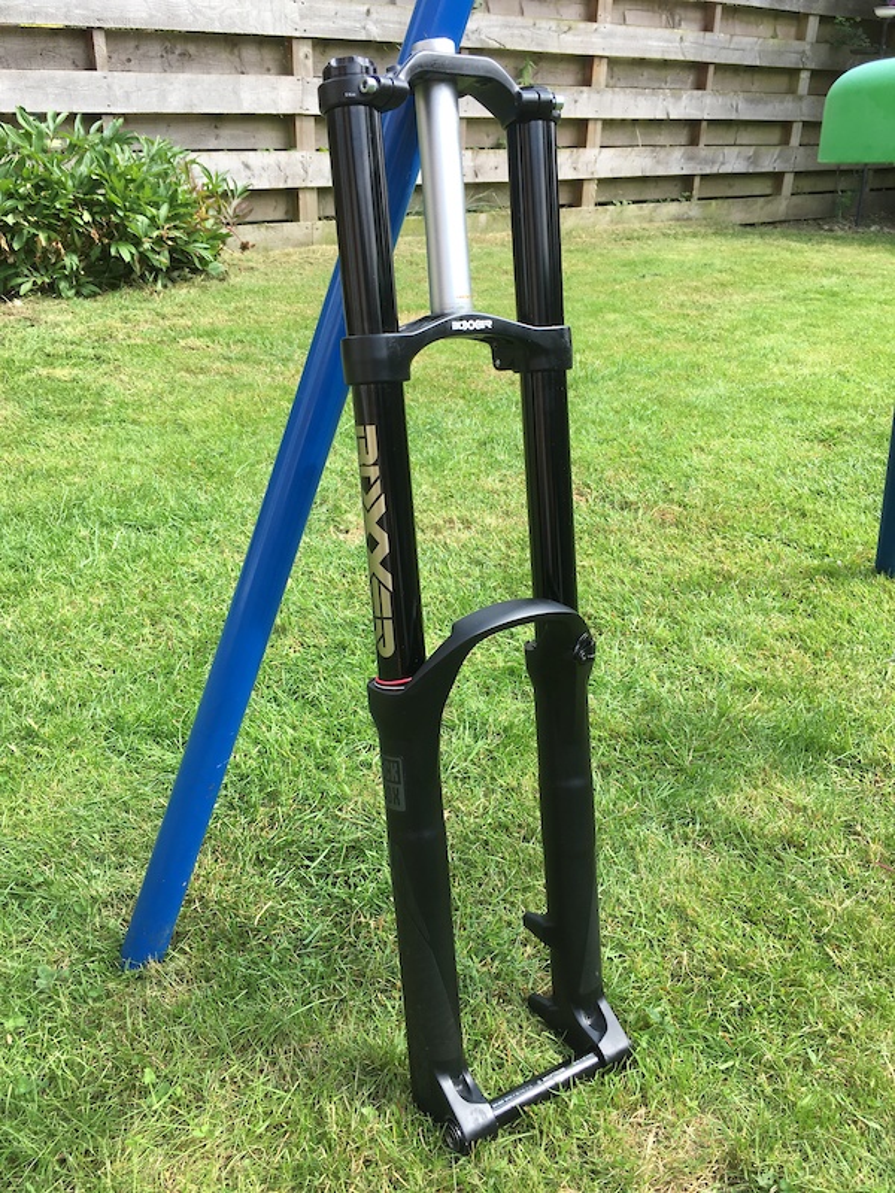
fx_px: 1000
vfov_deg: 61.7
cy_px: 596
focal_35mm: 29
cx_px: 448
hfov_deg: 48.2
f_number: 2.2
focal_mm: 4.15
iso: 25
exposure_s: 1/371
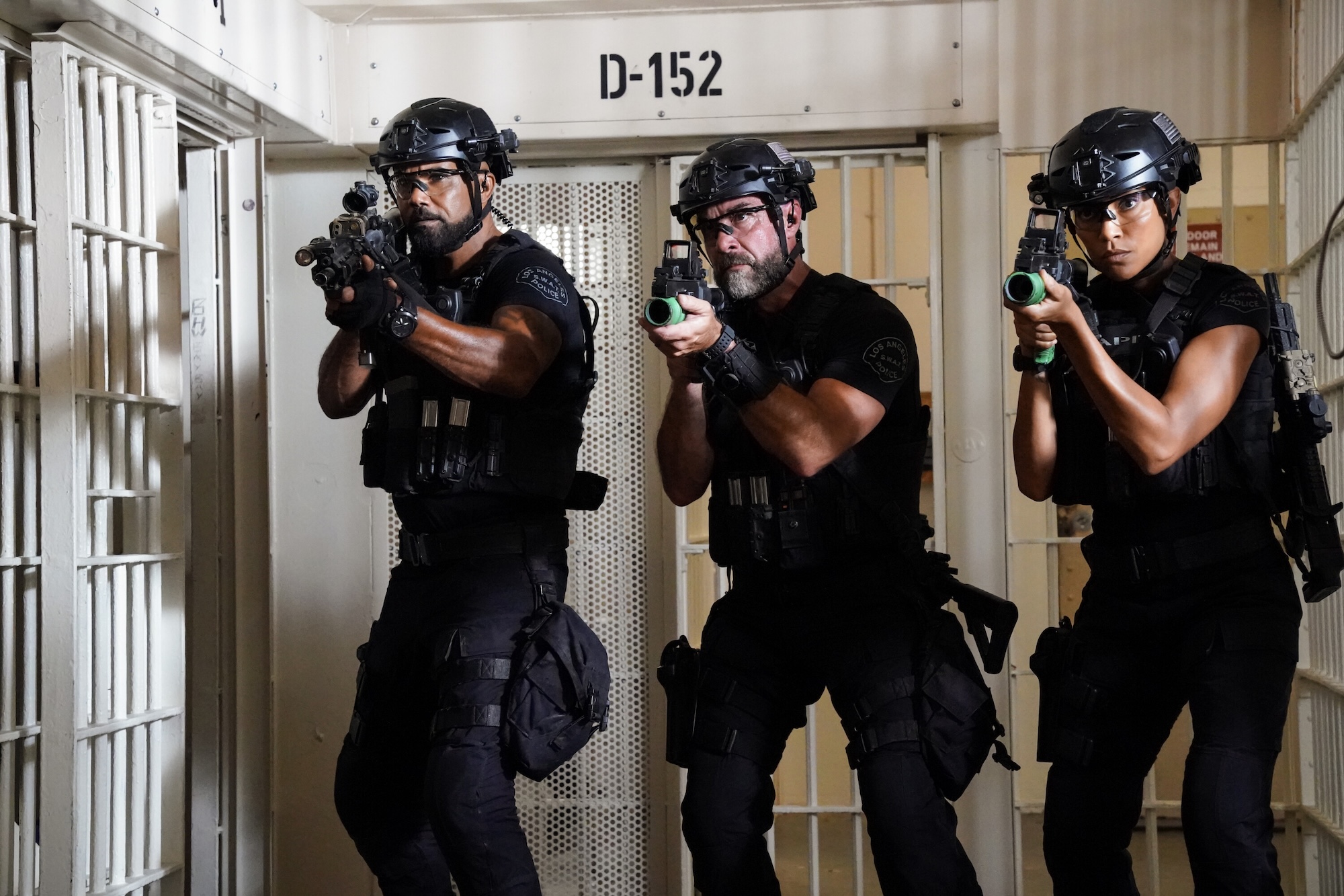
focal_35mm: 70
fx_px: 2613
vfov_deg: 19.5
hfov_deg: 28.8
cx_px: 672
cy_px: 448
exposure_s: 1/320
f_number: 5.6
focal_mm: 70
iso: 12800
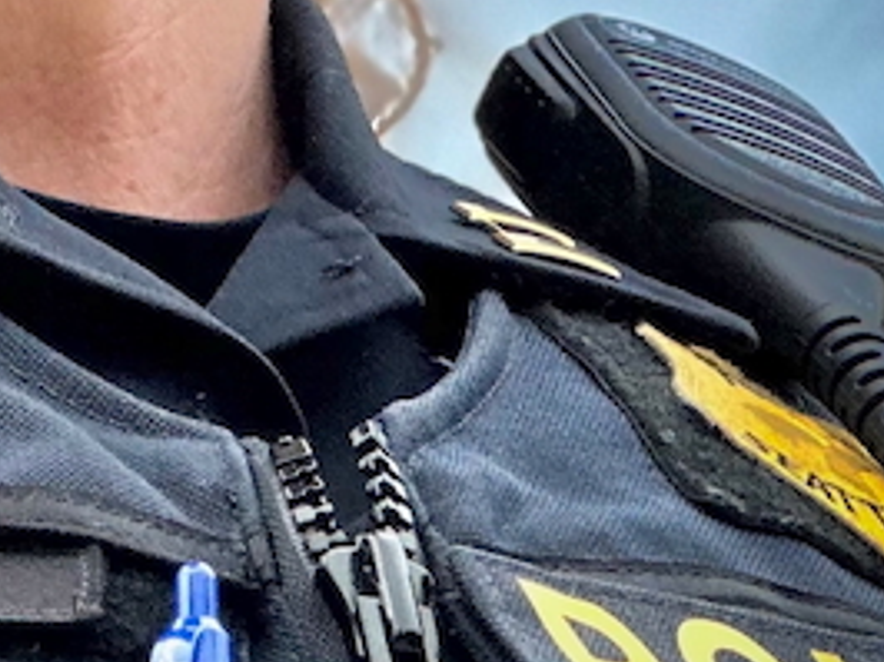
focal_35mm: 371
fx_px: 9466
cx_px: -691
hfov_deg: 5.3
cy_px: -449
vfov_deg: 4.0
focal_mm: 9
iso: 32
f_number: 2.8
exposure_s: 1/506
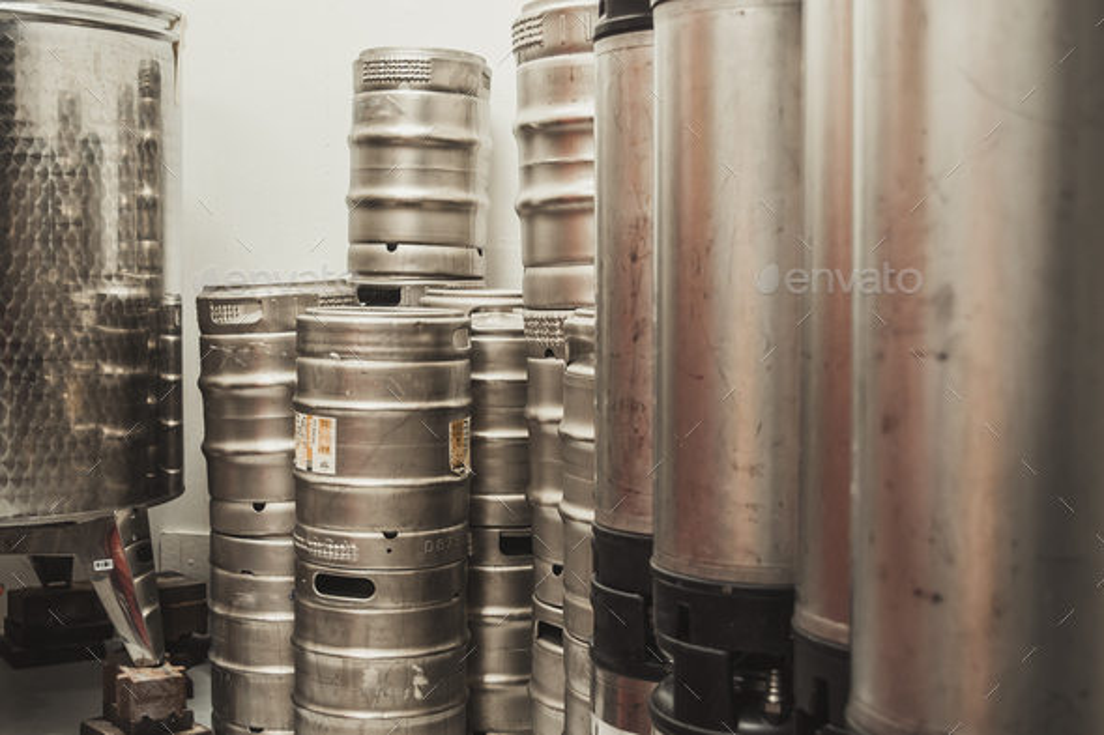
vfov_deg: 28.1
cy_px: 368
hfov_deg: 41.1
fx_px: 1472
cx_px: 552
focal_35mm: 48
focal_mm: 32
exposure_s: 1/25
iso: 400
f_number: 5
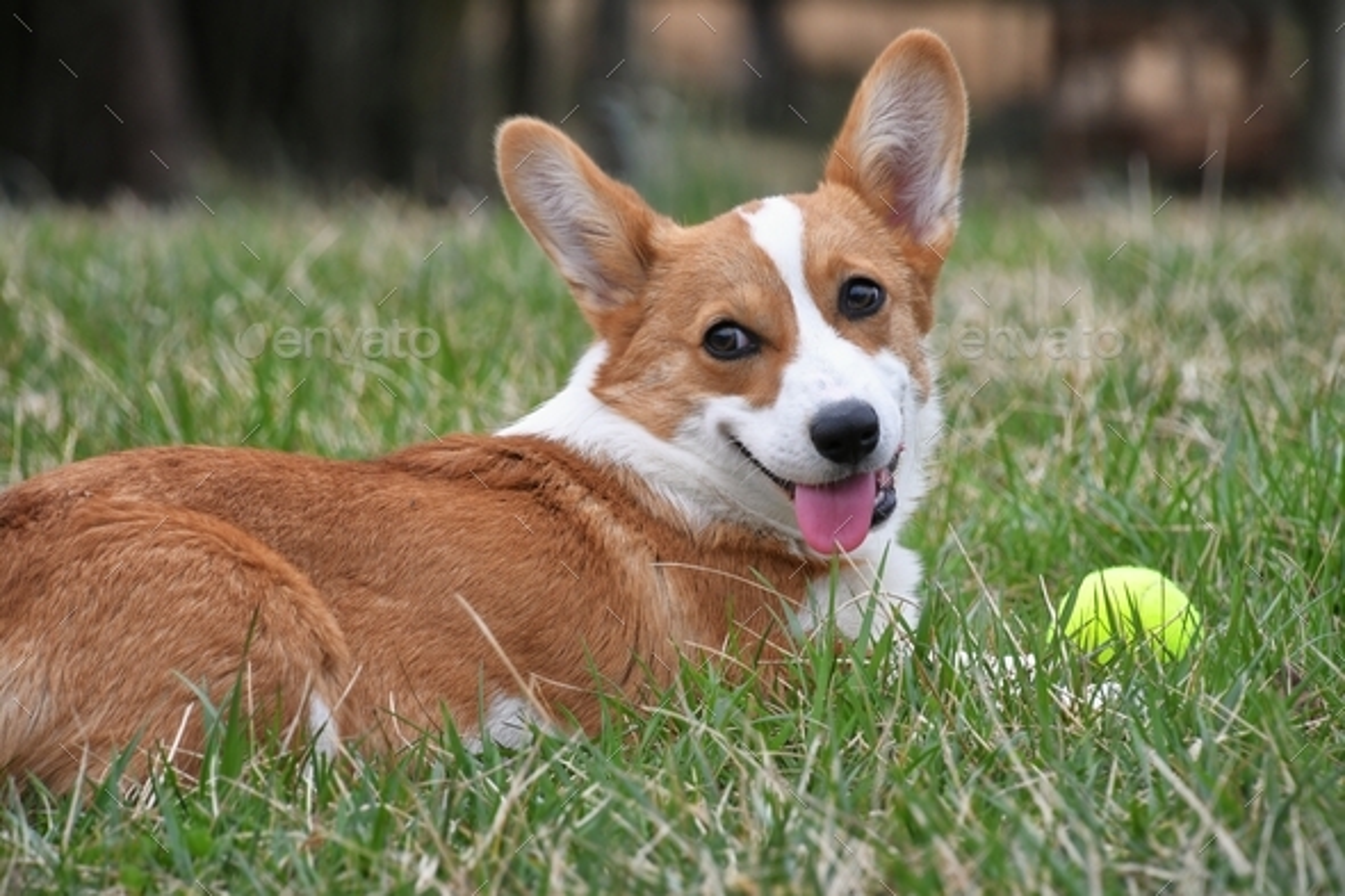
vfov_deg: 3.5
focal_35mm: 390
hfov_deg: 5.3
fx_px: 14566
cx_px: 672
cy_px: 448
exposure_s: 1/400
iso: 500
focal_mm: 260
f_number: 10
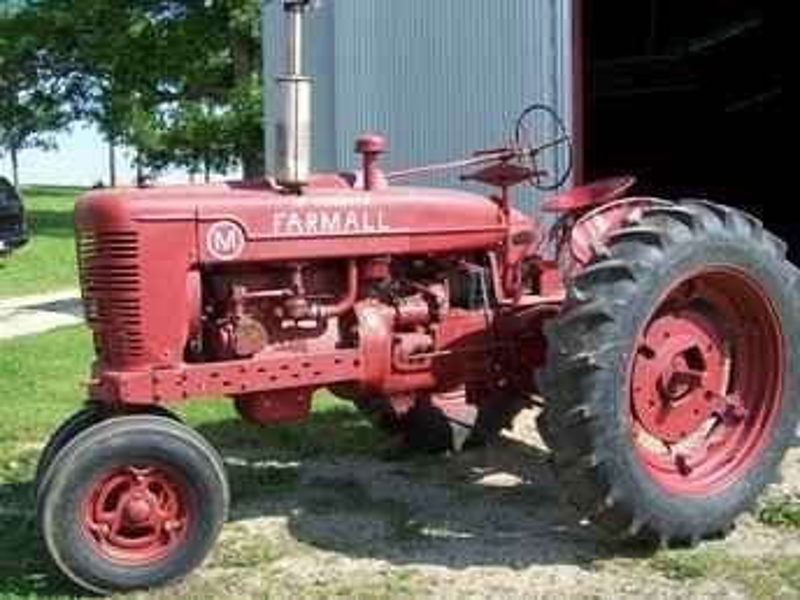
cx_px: 400
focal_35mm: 38
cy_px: 300
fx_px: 878
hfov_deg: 49.0
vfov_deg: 37.7
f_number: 4
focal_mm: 6.3
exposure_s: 1/500
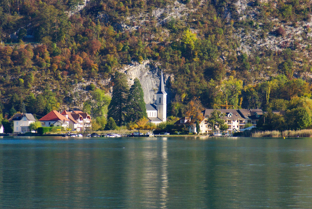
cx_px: 156
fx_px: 599
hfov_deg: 29.2
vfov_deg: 19.8
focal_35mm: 69
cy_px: 104
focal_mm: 45
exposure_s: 1/350
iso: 200
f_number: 6.7
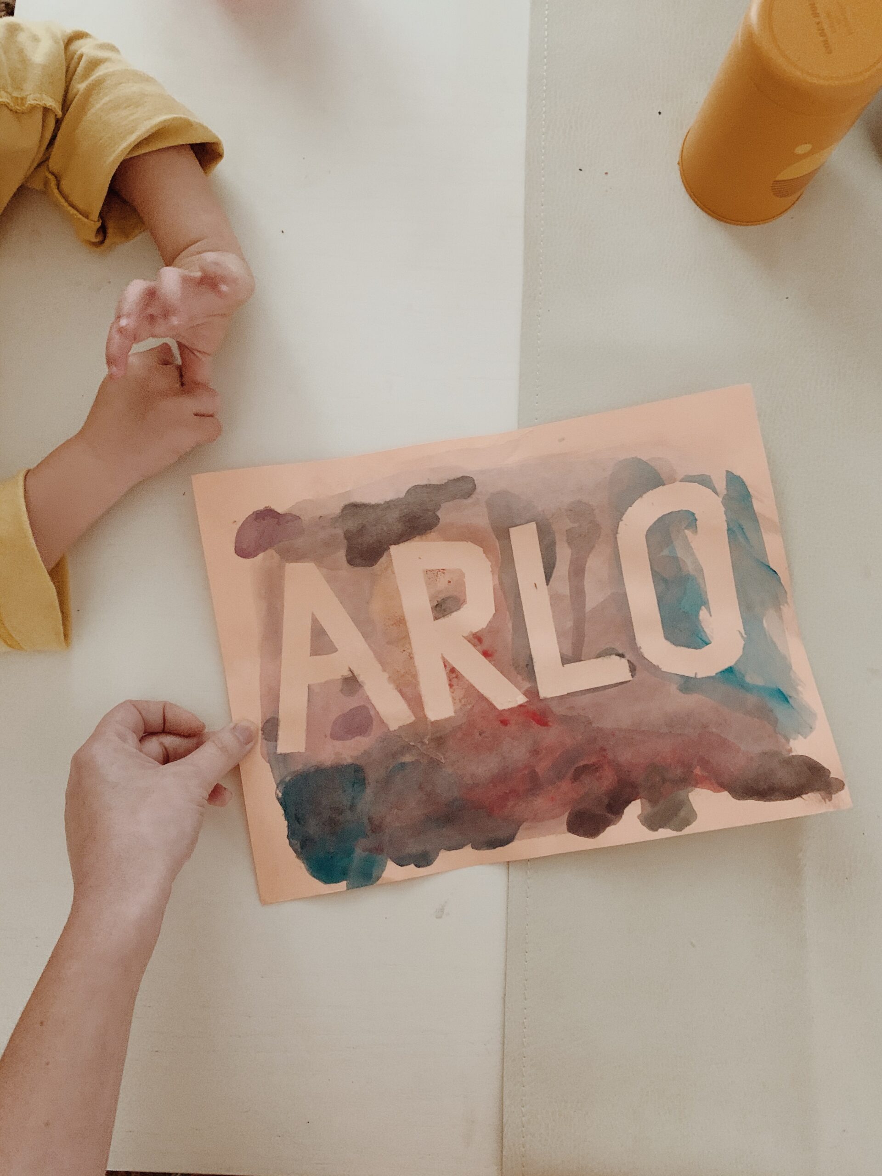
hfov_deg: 53.1
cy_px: 588
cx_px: 441
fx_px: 883
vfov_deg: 67.3
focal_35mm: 26
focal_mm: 4.25
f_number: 1.8
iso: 640
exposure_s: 1/30
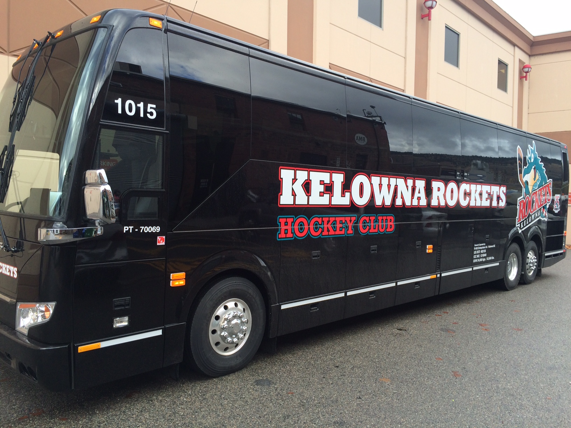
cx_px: 286
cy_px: 214
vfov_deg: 48.2
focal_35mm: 29
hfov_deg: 61.7
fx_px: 478
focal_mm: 4.15
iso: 32
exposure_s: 1/260
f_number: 2.2
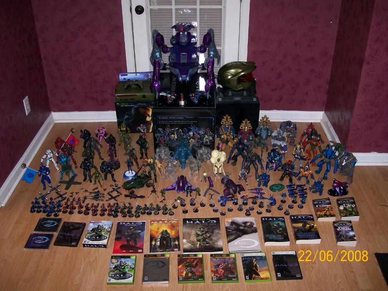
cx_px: 194
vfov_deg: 39.7
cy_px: 146
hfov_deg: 51.3
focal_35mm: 36
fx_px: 404
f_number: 2.7
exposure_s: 1/64
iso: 140
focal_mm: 6
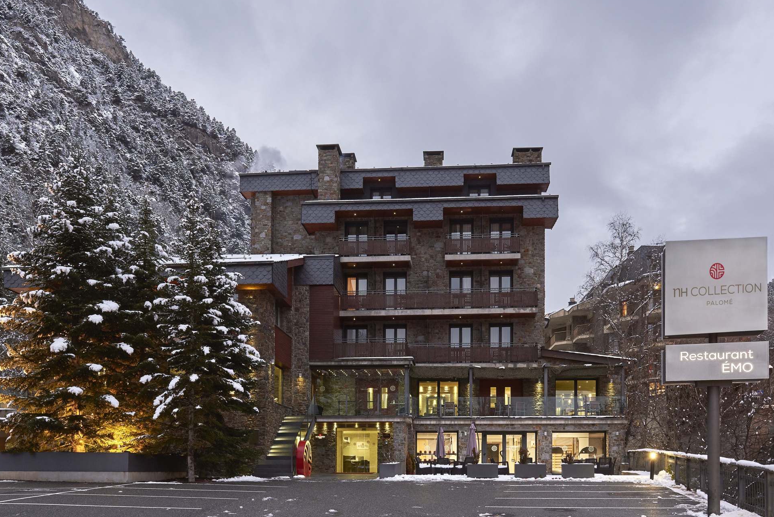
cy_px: 263
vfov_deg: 51.3
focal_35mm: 25
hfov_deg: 71.5
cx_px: 399
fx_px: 538
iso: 200
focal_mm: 24
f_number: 11
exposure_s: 1/2
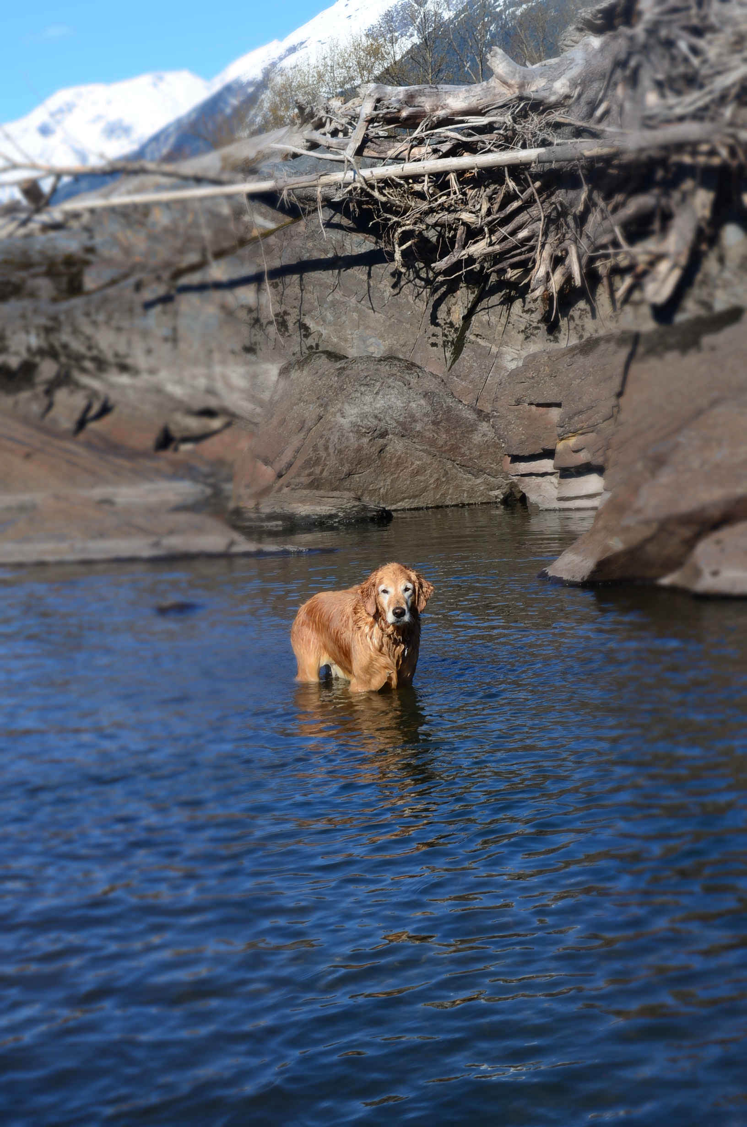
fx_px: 1876
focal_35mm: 60
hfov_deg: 22.5
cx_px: 374
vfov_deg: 33.5
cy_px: 564
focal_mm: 40
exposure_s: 1/125
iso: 100
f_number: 11
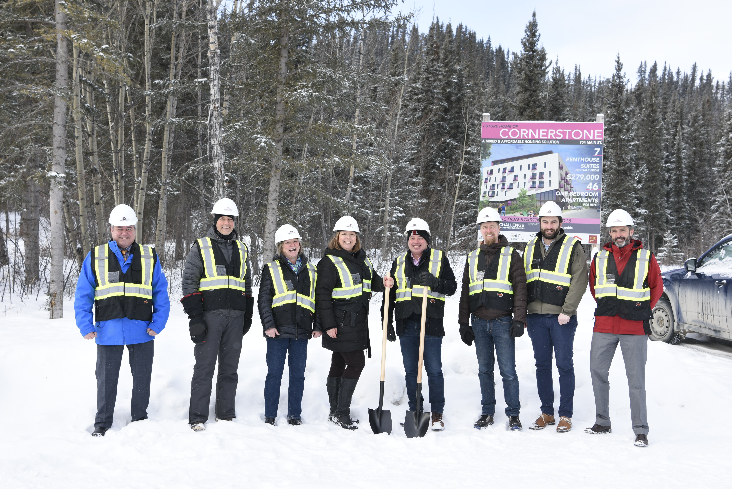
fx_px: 976
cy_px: 244
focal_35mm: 48
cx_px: 366
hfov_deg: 41.1
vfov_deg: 28.1
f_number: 4.5
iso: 200
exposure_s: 1/500
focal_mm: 32
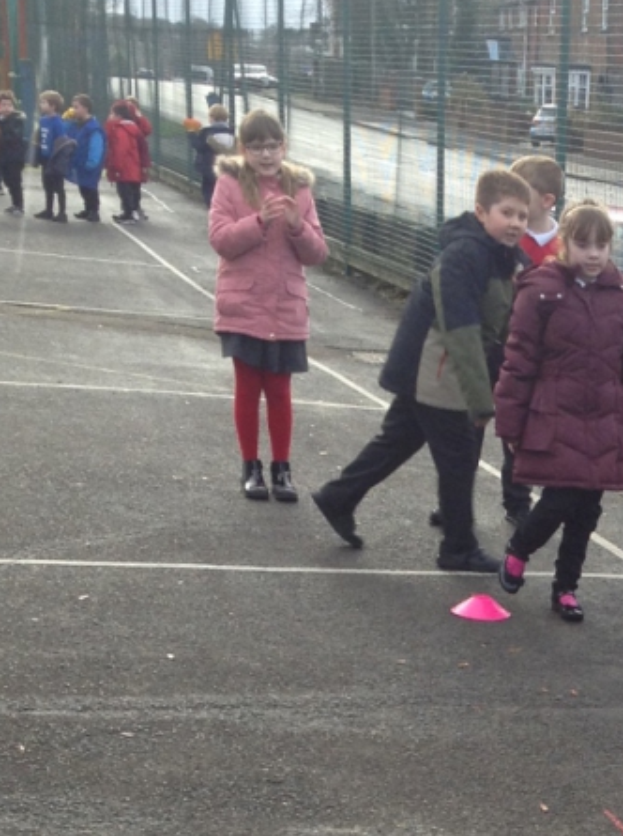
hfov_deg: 15.8
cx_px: 794
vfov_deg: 21.0
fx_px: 2143
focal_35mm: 89
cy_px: 911
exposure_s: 1/120
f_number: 2.4
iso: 32
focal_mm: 3.3
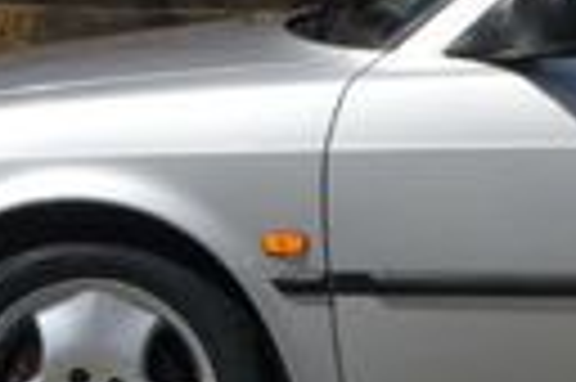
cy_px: -13
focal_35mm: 240
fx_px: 3835
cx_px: 981
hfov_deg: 8.3
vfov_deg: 5.7
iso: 100
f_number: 13
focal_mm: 32
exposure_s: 1/200
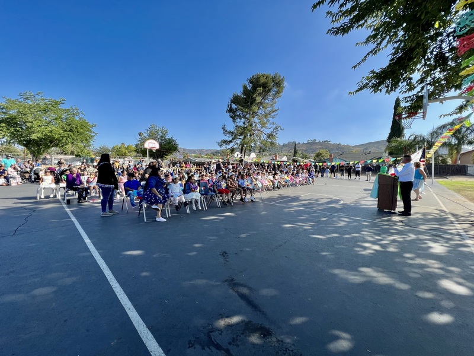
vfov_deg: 89.9
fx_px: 178
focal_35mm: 13
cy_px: 178
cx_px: 237
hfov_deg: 106.2
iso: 32
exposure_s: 1/935
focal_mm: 1.57
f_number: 1.8
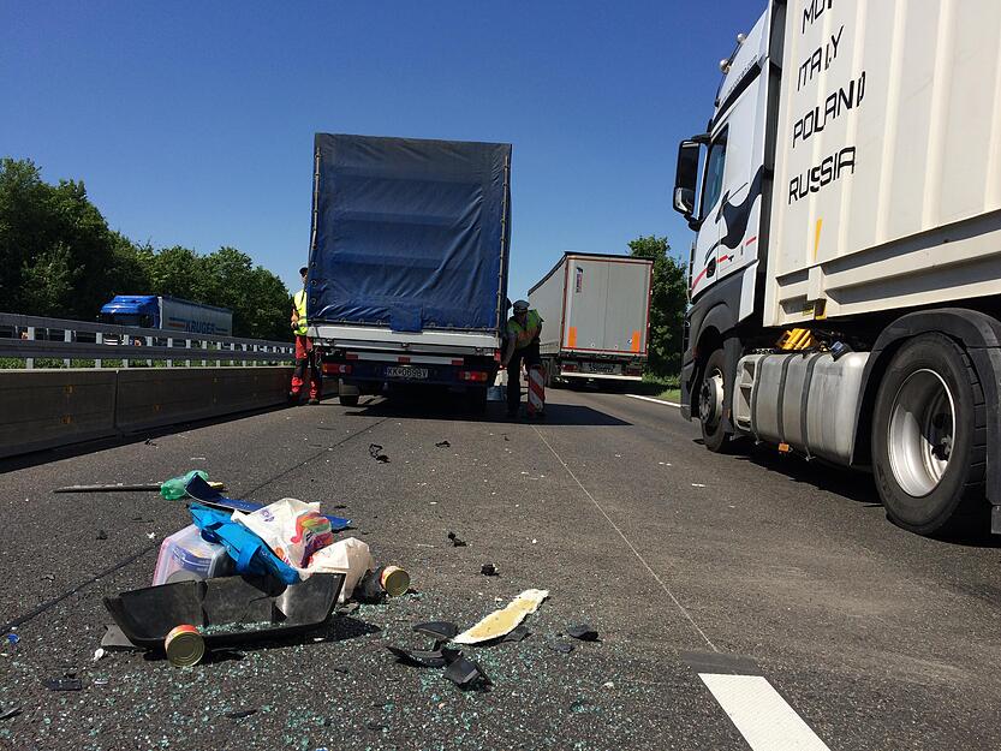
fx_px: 839
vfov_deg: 48.2
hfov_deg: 61.7
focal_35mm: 29
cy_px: 376
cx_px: 500
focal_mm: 4.15
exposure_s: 1/2415
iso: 32
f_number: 2.2
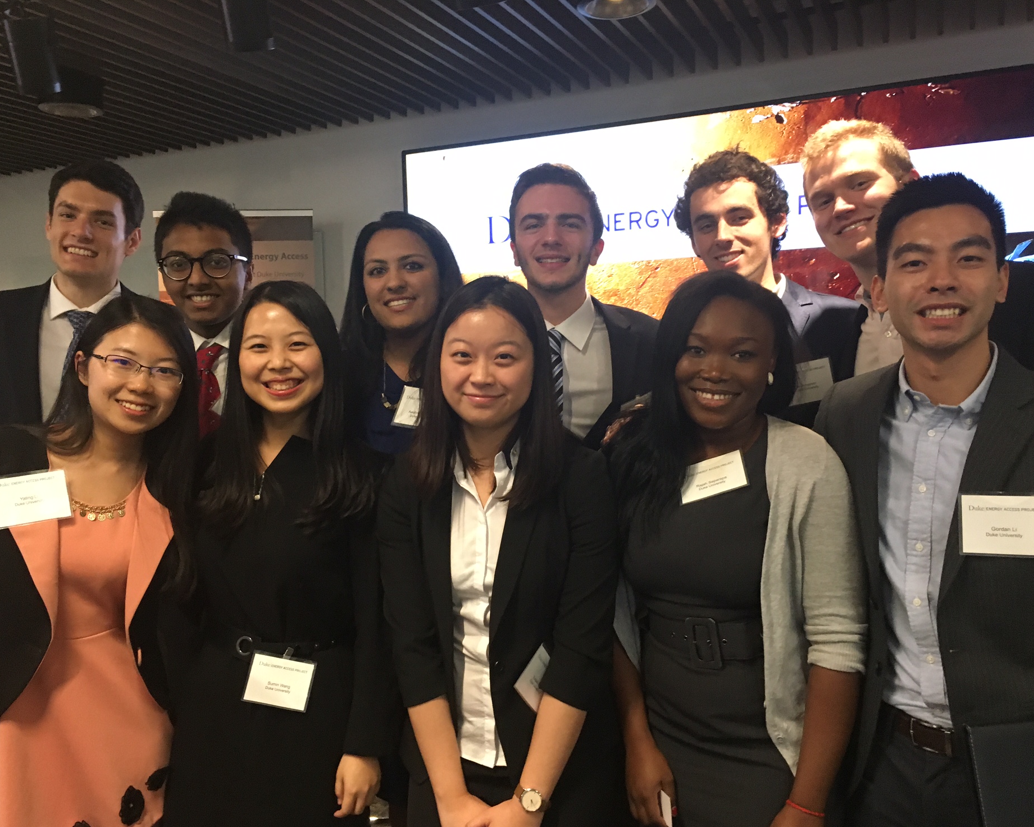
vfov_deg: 47.1
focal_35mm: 31
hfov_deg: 57.2
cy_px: 423
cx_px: 511
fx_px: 949
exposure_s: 1/20
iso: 200
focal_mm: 4.15
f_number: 2.2
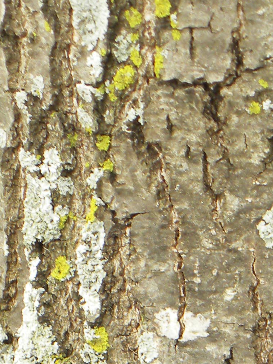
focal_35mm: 297
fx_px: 3122
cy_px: 574
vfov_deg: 6.6
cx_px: 353
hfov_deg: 5.0
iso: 64
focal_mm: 13.4
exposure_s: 1/68
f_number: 4
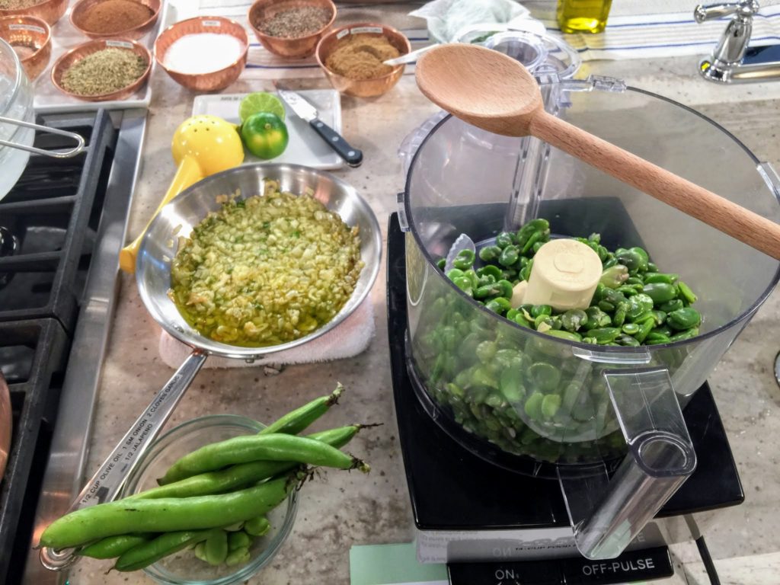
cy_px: 292
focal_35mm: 29
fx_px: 653
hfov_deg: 61.7
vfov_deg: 48.2
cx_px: 390
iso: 32
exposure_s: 1/40
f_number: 2.2
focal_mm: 4.15
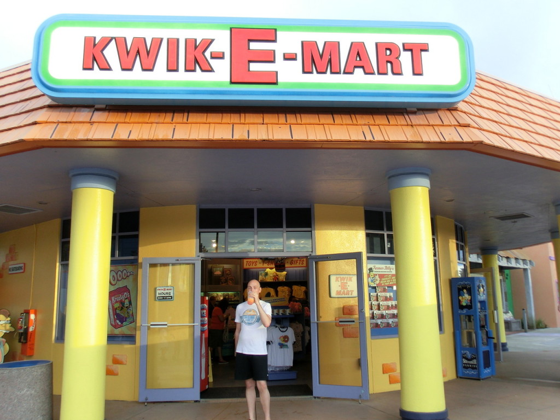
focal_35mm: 37
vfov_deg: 38.7
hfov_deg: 50.1
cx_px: 280
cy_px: 210
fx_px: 599
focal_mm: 6.61
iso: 100
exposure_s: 1/60
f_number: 3.9
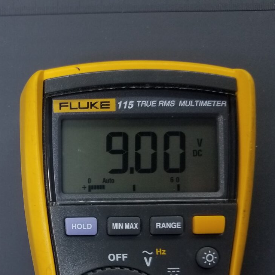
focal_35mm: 48
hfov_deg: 32.3
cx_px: -4
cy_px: 215
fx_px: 431
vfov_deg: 34.4
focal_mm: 4.3
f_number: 1.7
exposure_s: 1/60
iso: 100
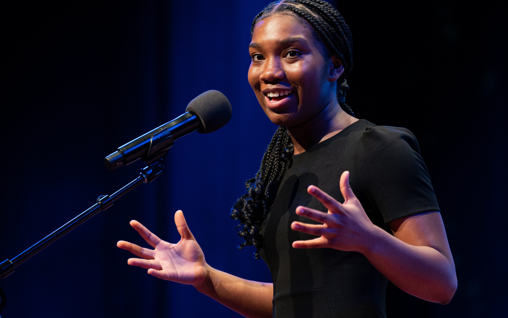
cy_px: 163
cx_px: 254
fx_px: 4236
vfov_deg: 4.3
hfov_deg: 6.9
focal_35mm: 306
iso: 2000
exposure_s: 1/200
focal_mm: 200
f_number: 2.8
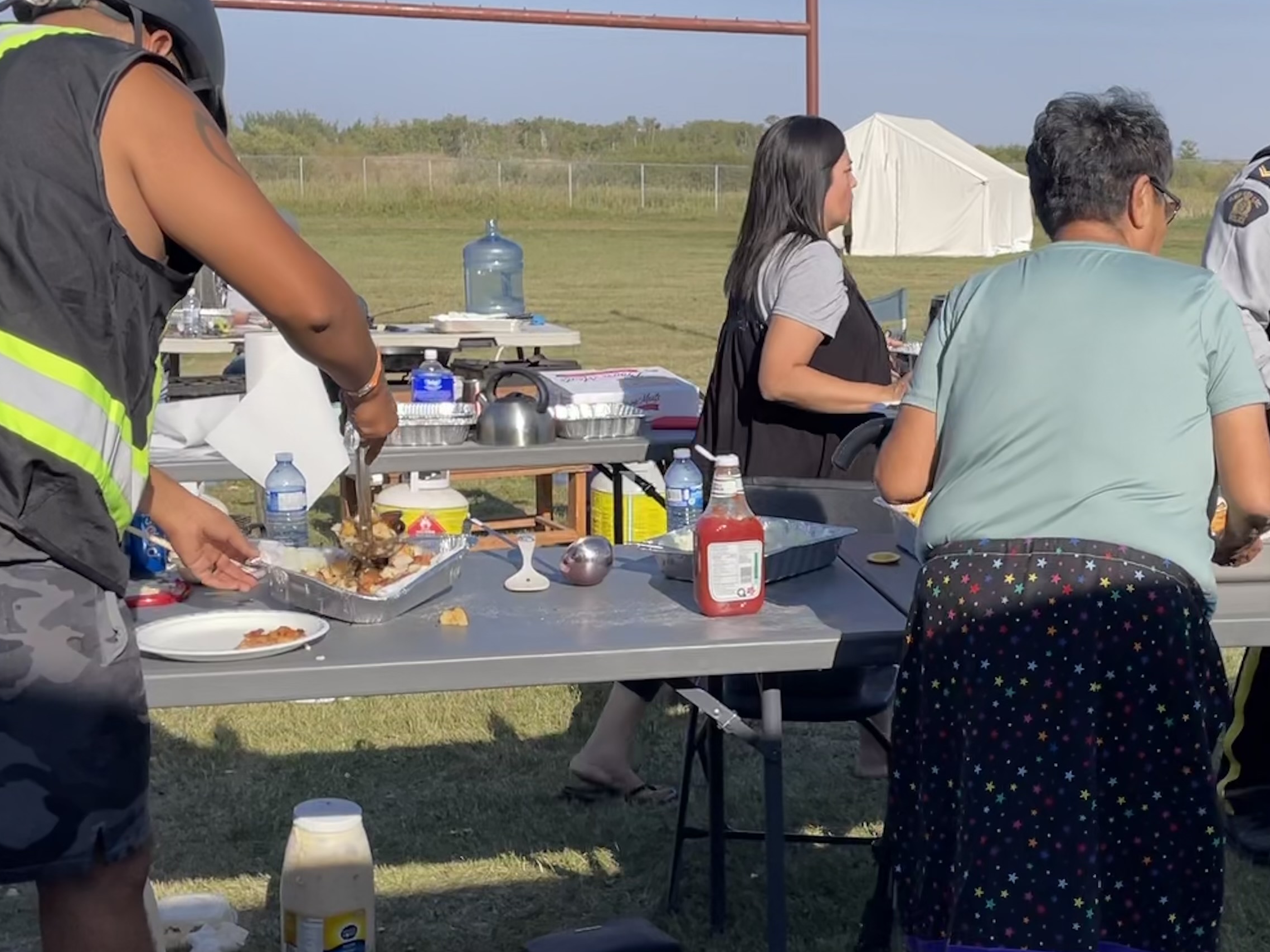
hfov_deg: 40.5
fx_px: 1688
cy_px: 516
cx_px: 892
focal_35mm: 46
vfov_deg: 31.5
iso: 32
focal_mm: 4.2
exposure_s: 1/3401
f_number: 1.6
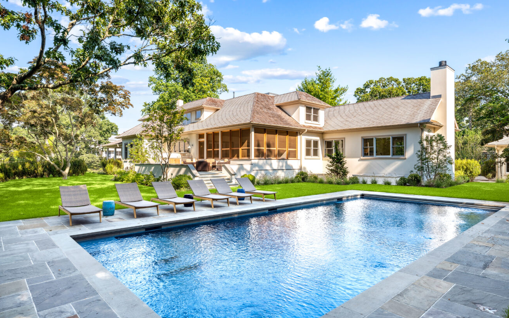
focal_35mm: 21
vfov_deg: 58.4
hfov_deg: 83.6
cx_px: 258
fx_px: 285
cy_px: 154
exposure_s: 1/125
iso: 100
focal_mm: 19.5
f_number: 8
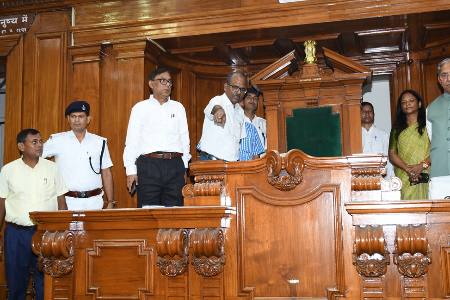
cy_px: 143
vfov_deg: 31.9
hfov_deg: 46.3
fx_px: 525
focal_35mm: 42
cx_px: 253
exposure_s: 1/160
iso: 500
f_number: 4.5
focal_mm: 23
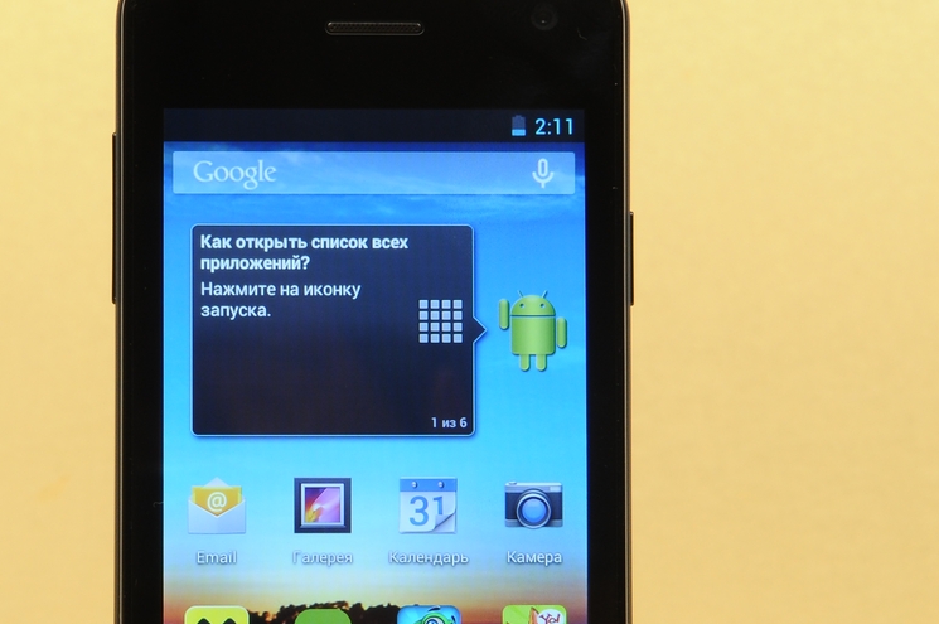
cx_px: 383
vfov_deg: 7.7
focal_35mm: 177
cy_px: 435
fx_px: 4614
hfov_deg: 11.6
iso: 200
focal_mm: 55
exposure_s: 1/3
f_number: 16
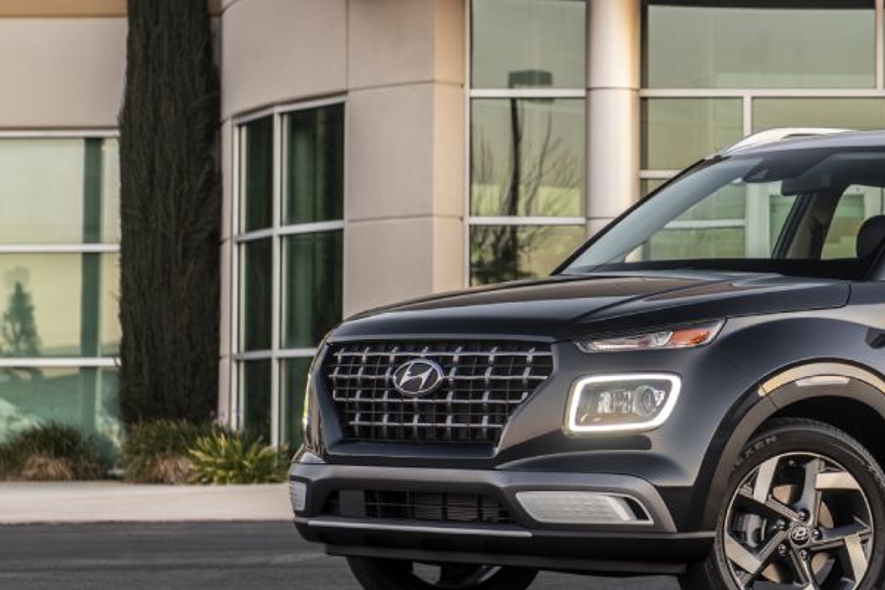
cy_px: 239
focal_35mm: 132
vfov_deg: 10.4
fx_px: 3245
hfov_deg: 15.3
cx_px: 864
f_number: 4
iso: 64
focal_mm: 66
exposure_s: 1/6
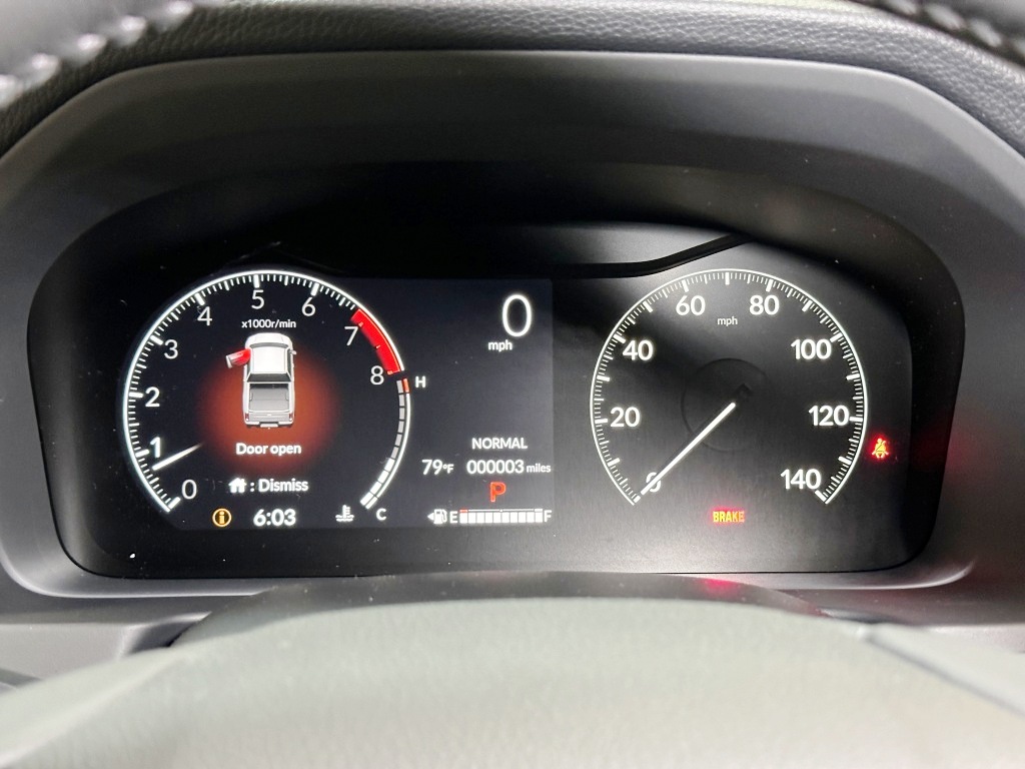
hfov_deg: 39.7
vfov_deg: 30.3
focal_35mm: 48
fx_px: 1421
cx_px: 512
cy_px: 384
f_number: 1.78
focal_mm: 6.86
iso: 640
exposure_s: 1/24
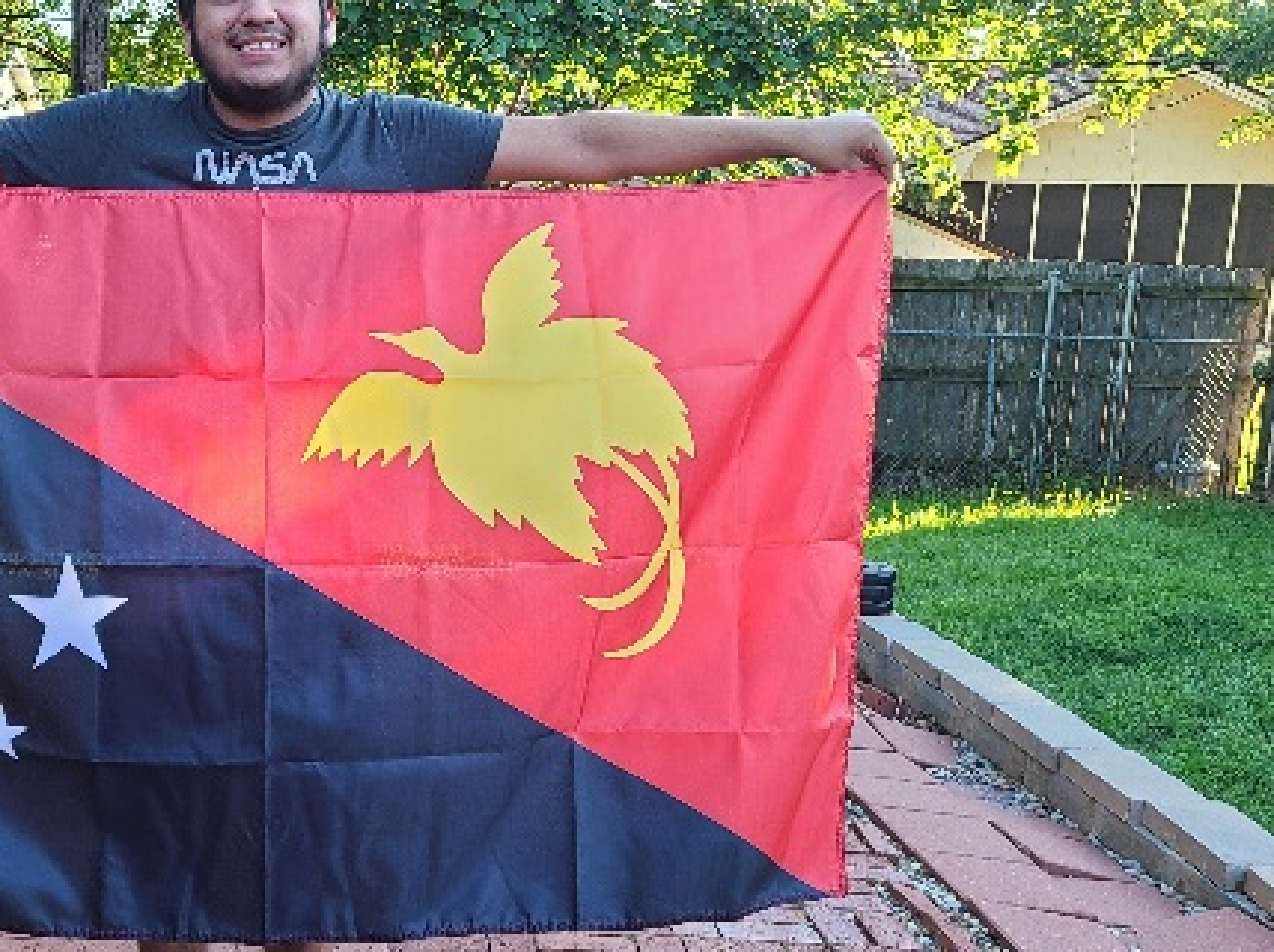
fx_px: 1801
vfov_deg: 29.6
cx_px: 313
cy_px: 538
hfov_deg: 37.9
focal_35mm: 49
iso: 50
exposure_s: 1/120
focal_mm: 5.4
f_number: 1.8
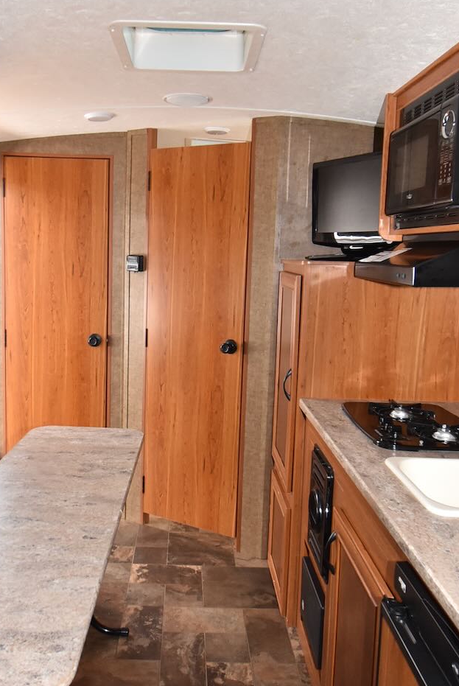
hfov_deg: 44.9
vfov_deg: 63.6
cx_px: 186
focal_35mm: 29
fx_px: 553
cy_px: 323
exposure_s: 1/125
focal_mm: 10
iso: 800
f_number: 5.6
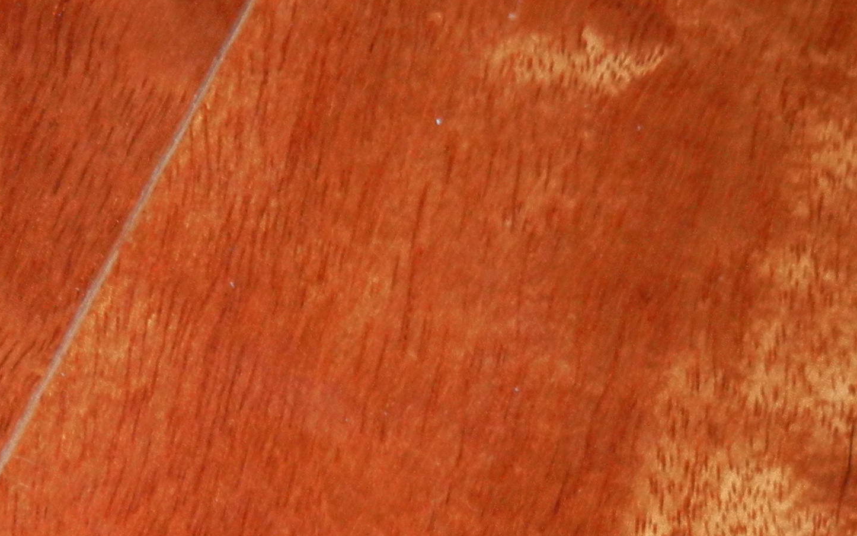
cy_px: 838
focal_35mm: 261
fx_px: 6096
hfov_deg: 7.9
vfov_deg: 5.0
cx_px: -317
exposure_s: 1/30
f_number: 4.4
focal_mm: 16
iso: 200
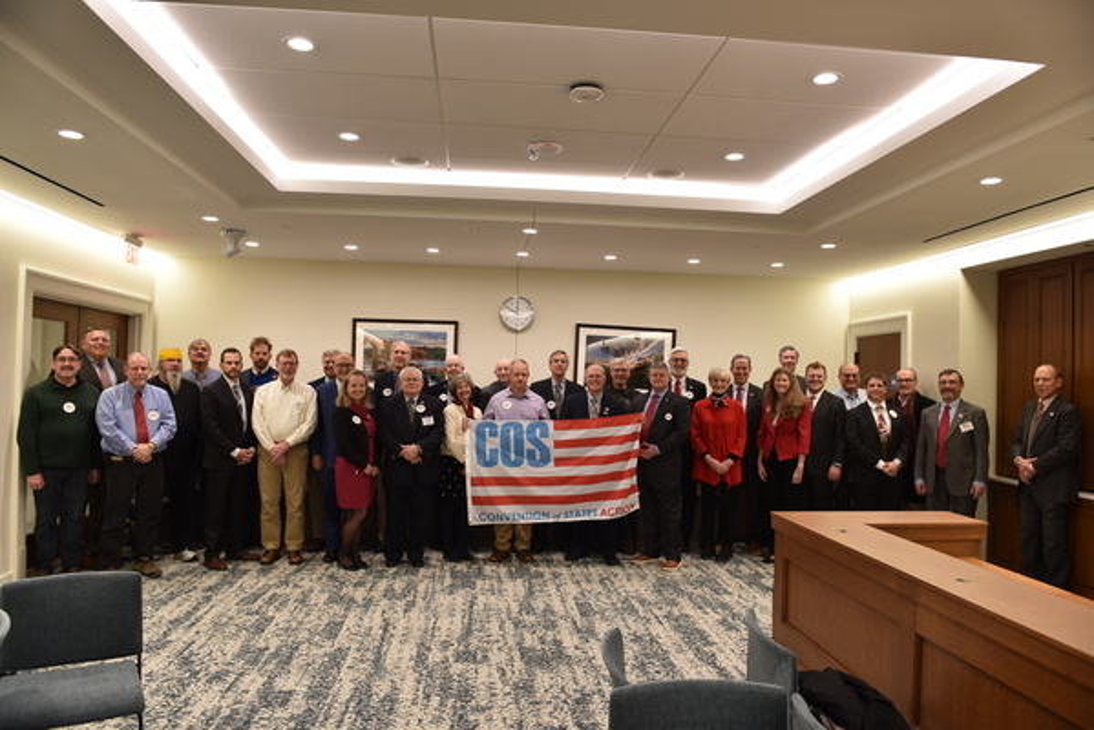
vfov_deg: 53.2
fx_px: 730
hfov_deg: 73.7
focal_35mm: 24
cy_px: 365
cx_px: 547
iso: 450
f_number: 4
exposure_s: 1/60
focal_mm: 24
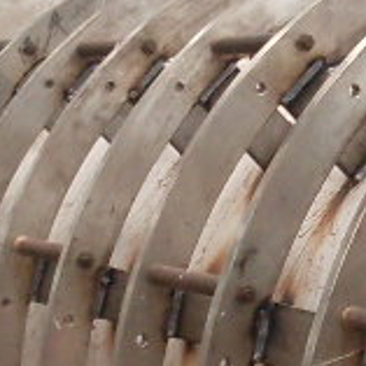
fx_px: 2620
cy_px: 256
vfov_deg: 8.0
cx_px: 406
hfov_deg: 7.9
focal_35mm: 219
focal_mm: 6.3
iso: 100
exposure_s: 1/90
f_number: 2.8
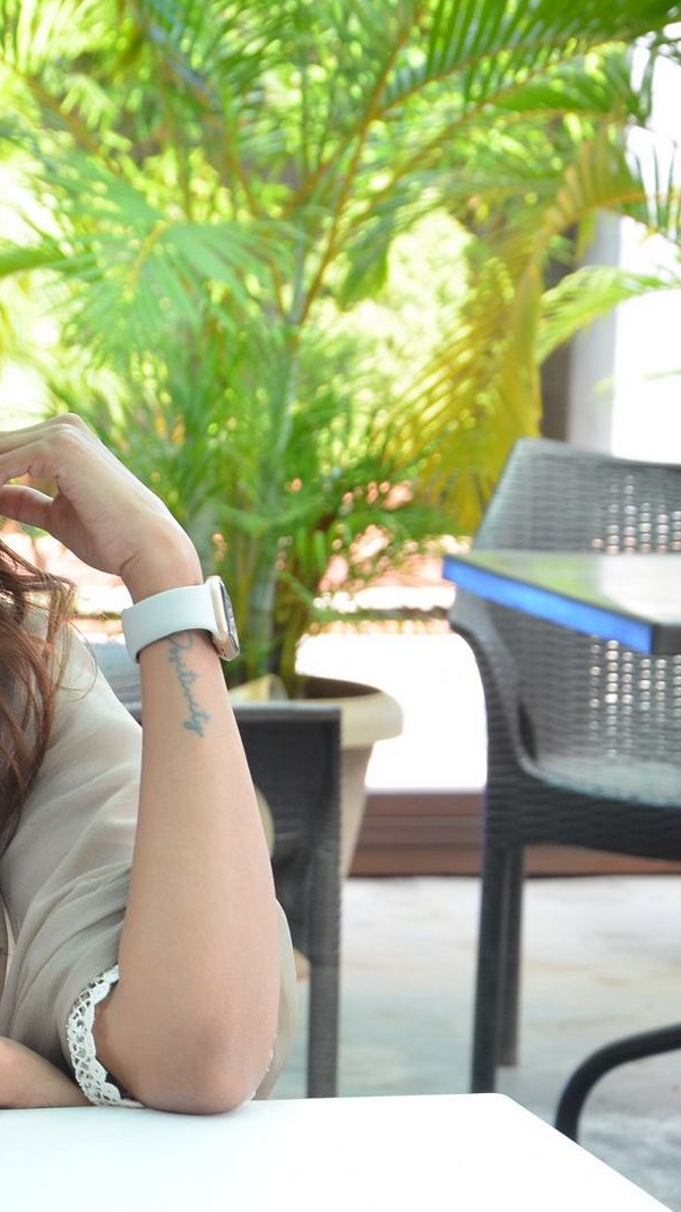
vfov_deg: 14.5
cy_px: 608
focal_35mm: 148
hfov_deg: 8.2
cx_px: -5
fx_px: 4754
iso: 800
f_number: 9
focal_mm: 62
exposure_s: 1/125
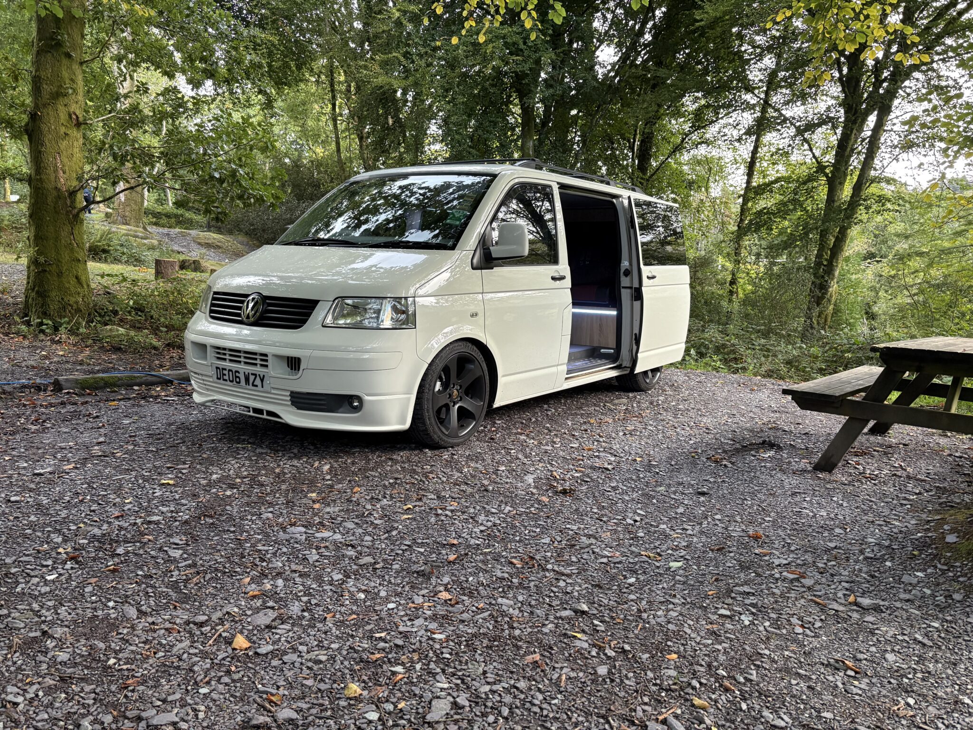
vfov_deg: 53.1
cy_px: 365
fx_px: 731
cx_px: 486
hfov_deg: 67.3
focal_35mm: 26
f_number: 1.6
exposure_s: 1/60
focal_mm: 5.96
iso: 250
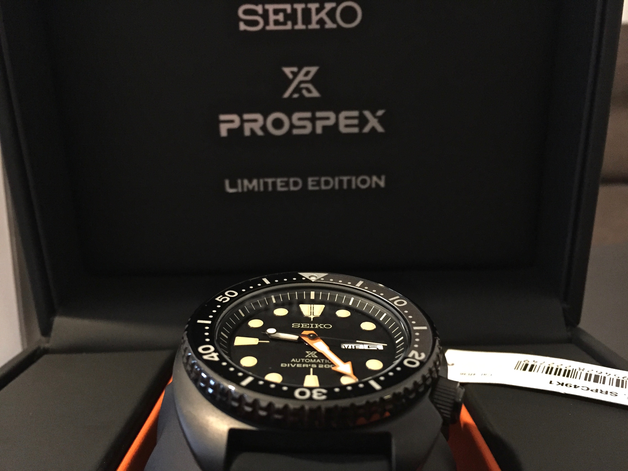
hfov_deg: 61.7
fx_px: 526
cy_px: 236
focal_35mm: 29
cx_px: 314
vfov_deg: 48.2
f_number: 2.2
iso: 320
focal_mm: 4.15
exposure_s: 1/17
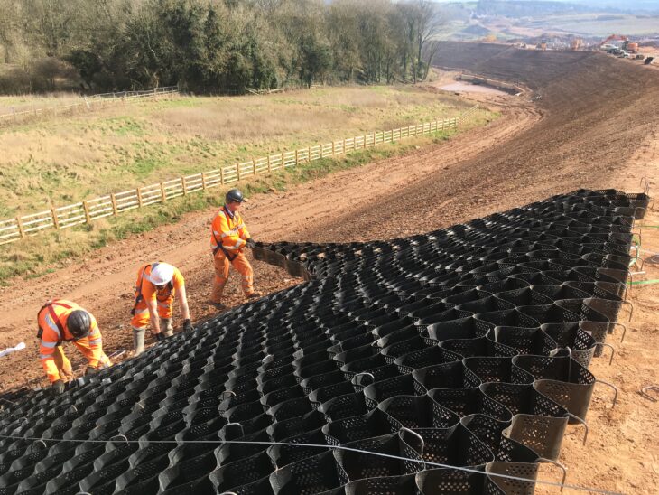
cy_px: 248
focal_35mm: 29
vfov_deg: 48.3
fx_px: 552
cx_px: 330
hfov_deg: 61.6
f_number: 2.2
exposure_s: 1/620
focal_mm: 4.15
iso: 25
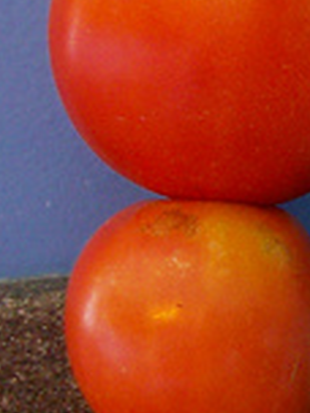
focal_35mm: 112
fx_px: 1337
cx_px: 494
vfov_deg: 17.5
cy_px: 288
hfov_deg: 12.4
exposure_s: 1/16.2
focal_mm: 5.7
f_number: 2.8
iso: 160
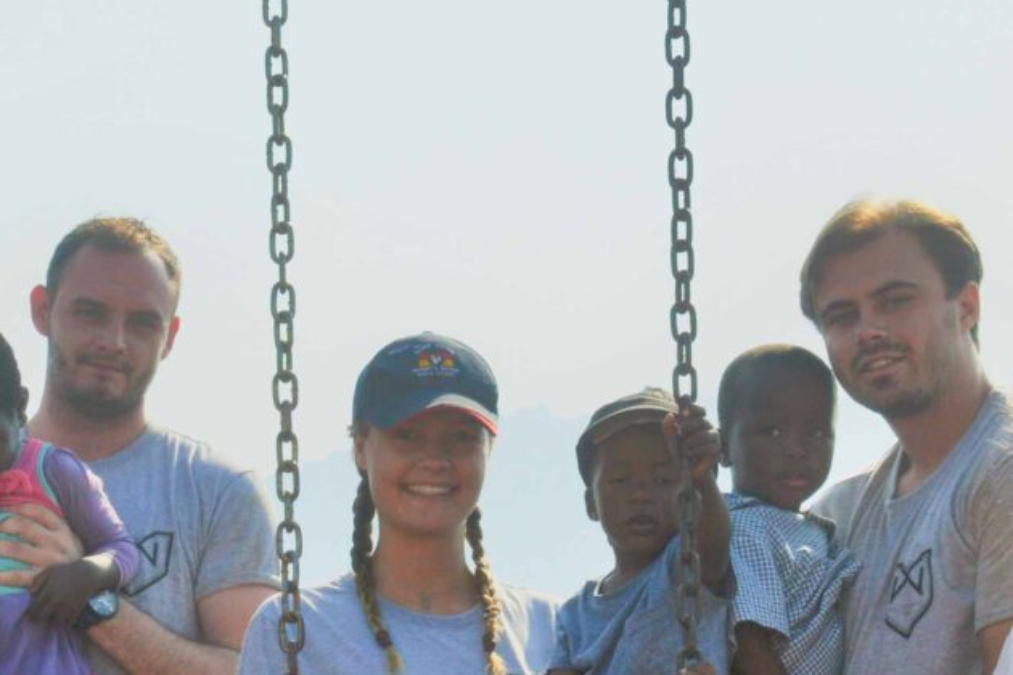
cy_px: 937
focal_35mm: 132
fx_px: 3703
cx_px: -262
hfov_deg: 15.0
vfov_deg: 10.2
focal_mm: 27
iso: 280
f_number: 11
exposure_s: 1/500
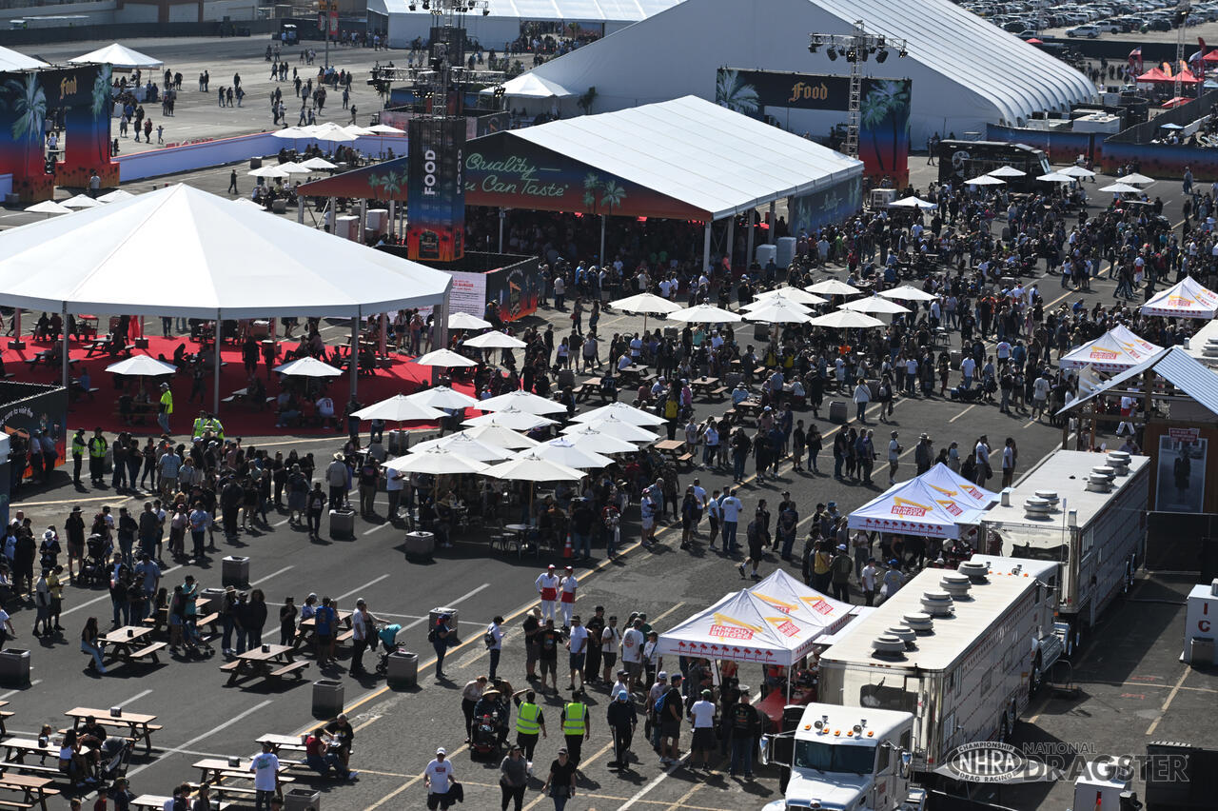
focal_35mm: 116
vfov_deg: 11.8
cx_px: 609
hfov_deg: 17.7
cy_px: 406
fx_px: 3922
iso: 320
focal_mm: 116
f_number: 5
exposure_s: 1/3200
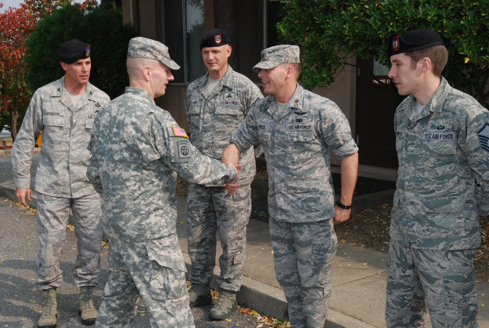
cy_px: 164
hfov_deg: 41.1
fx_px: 653
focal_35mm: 48
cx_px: 244
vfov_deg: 28.2
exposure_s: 1/200
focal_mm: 32
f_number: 14
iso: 400
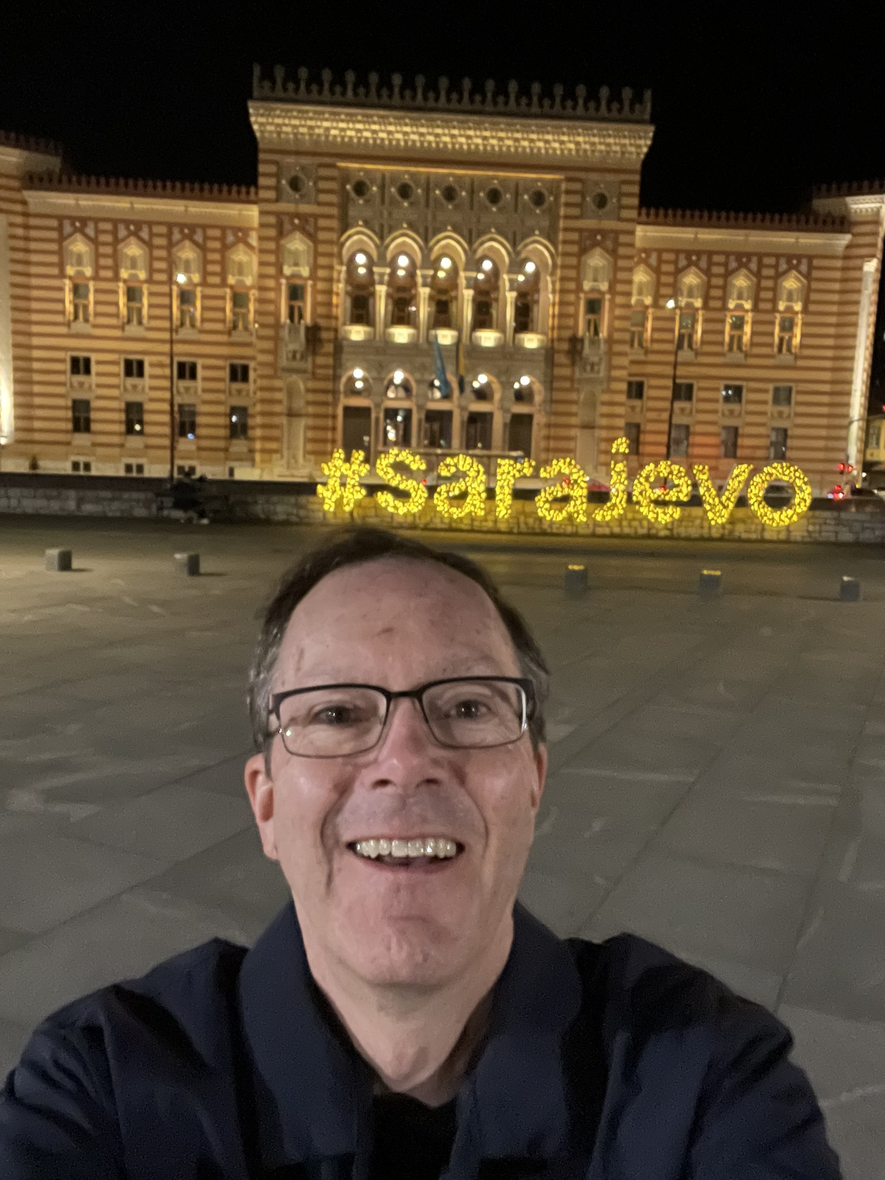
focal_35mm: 30
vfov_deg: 60.0
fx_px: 1023
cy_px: 590
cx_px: 442
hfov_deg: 46.8
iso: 1600
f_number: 2.2
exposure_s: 1/14
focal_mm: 2.71
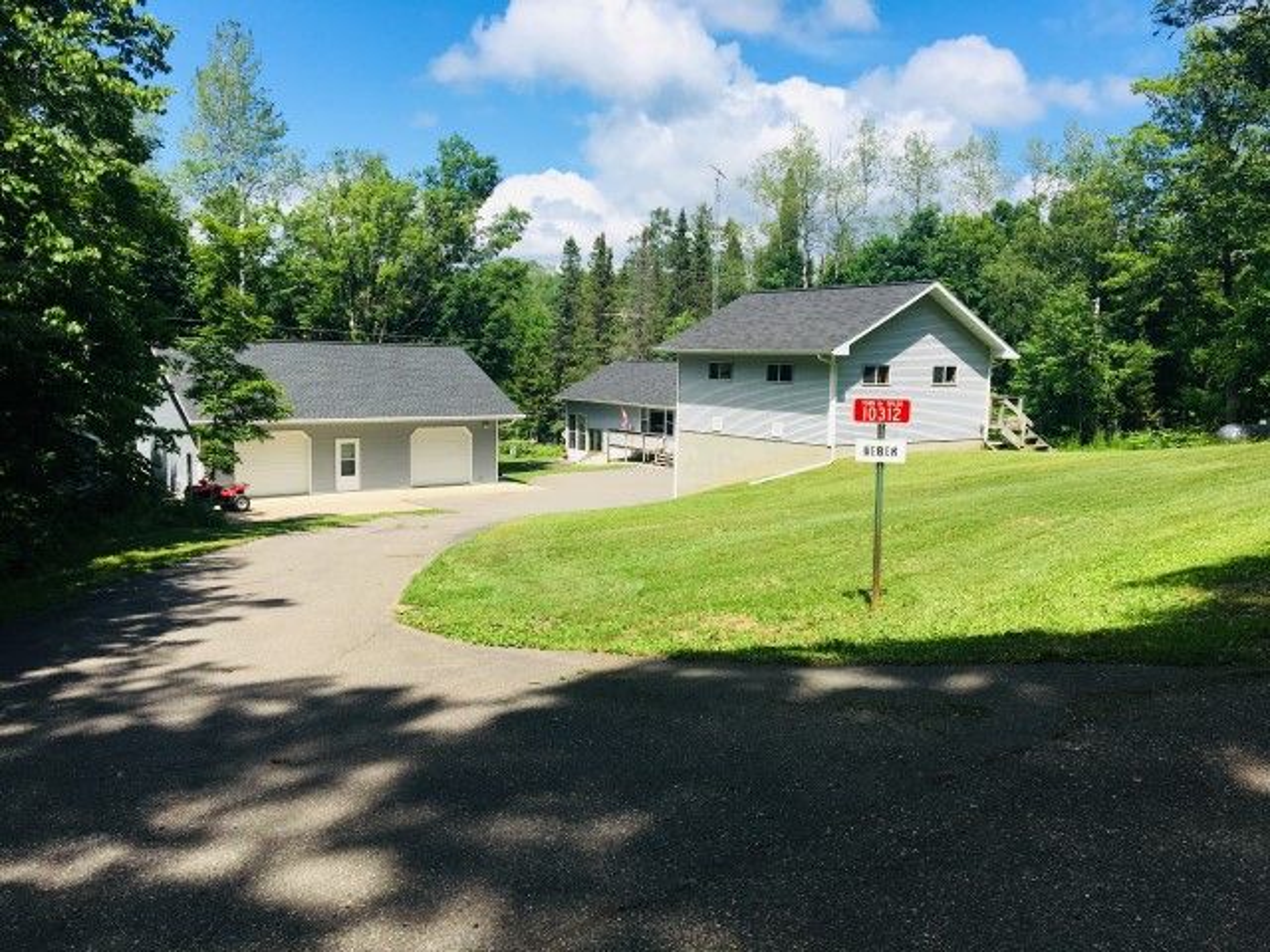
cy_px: 476
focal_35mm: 29
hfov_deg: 61.7
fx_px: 1064
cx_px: 635
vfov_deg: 48.2
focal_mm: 4.15
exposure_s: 1/1672
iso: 25
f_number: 2.2
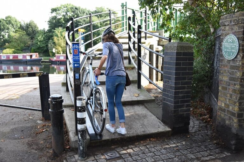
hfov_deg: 53.1
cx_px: 122
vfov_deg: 36.9
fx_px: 244
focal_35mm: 36
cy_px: 81
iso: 800
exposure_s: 1/1600
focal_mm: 24
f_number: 3.2
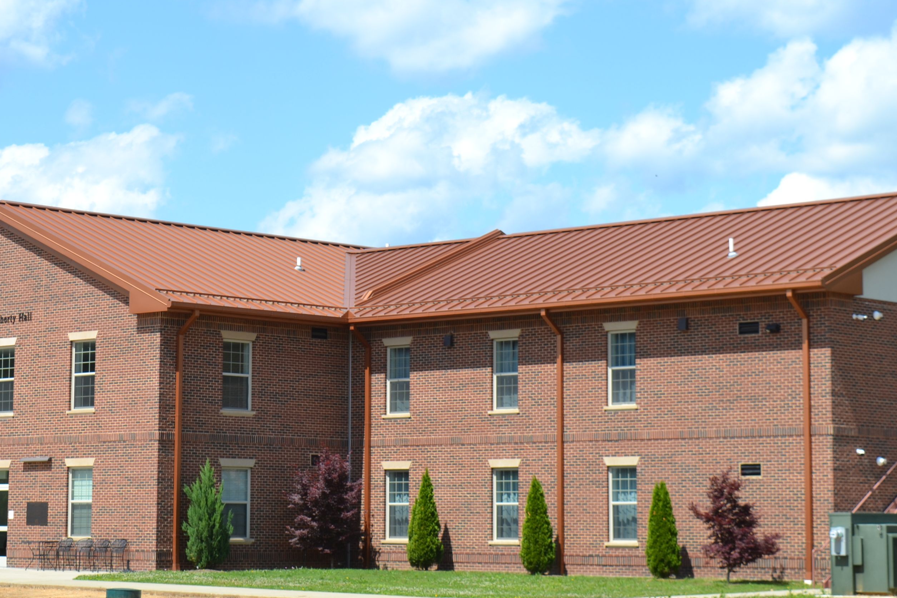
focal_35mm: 96
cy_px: 212
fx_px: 2392
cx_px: 345
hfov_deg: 21.2
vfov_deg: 14.2
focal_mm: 46
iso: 100
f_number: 8
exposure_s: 1/250
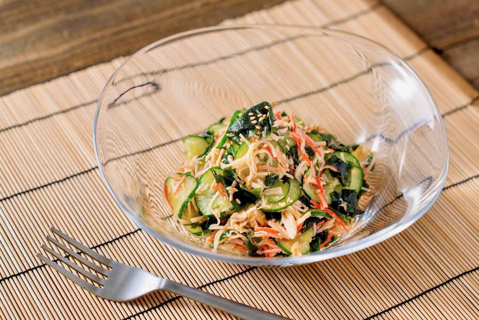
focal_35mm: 75
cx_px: 240
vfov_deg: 18.2
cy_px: 160
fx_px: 998
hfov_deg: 27.0
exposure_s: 1/100
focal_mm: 75
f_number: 5
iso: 100
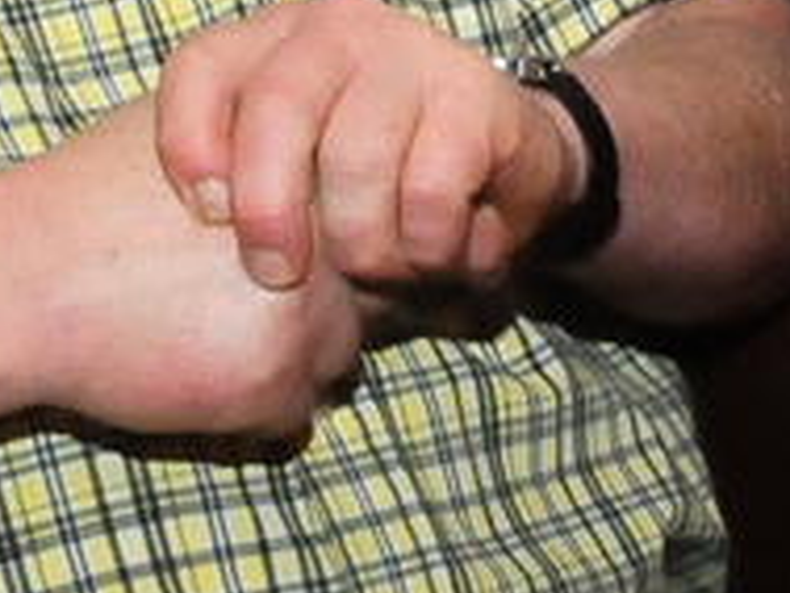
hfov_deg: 10.7
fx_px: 4231
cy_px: -351
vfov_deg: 7.8
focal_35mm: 185
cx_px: 489
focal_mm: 27
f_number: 10
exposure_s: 1/60
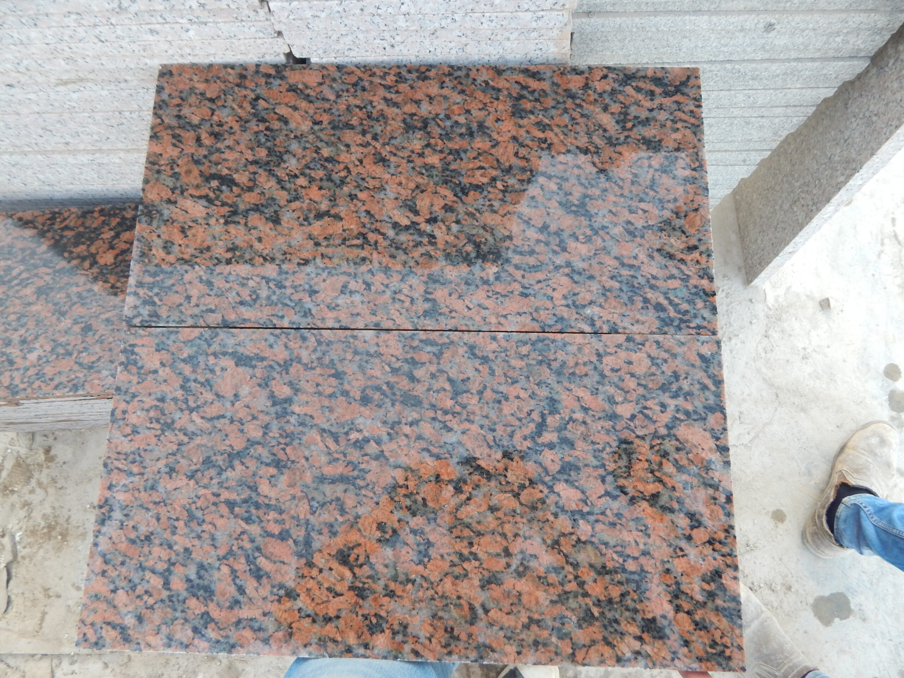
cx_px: 452
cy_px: 339
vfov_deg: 61.1
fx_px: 575
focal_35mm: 22
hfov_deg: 76.4
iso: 125
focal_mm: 4
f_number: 3
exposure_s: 1/100
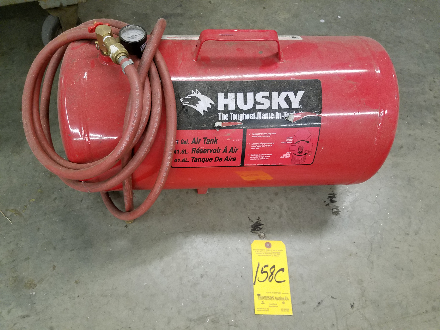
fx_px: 330
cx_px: 220
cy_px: 165
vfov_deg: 53.1
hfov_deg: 67.3
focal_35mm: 26
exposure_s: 1/30
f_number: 1.7
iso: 160
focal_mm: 4.2
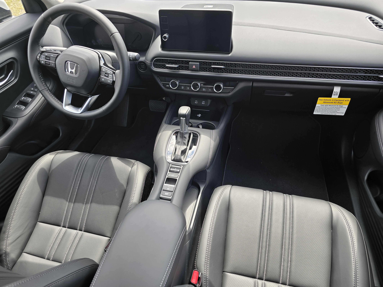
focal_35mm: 23
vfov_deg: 58.9
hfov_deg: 73.9
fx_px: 254
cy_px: 144
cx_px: 192
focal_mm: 6.3
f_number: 1.7
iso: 25
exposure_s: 1/180
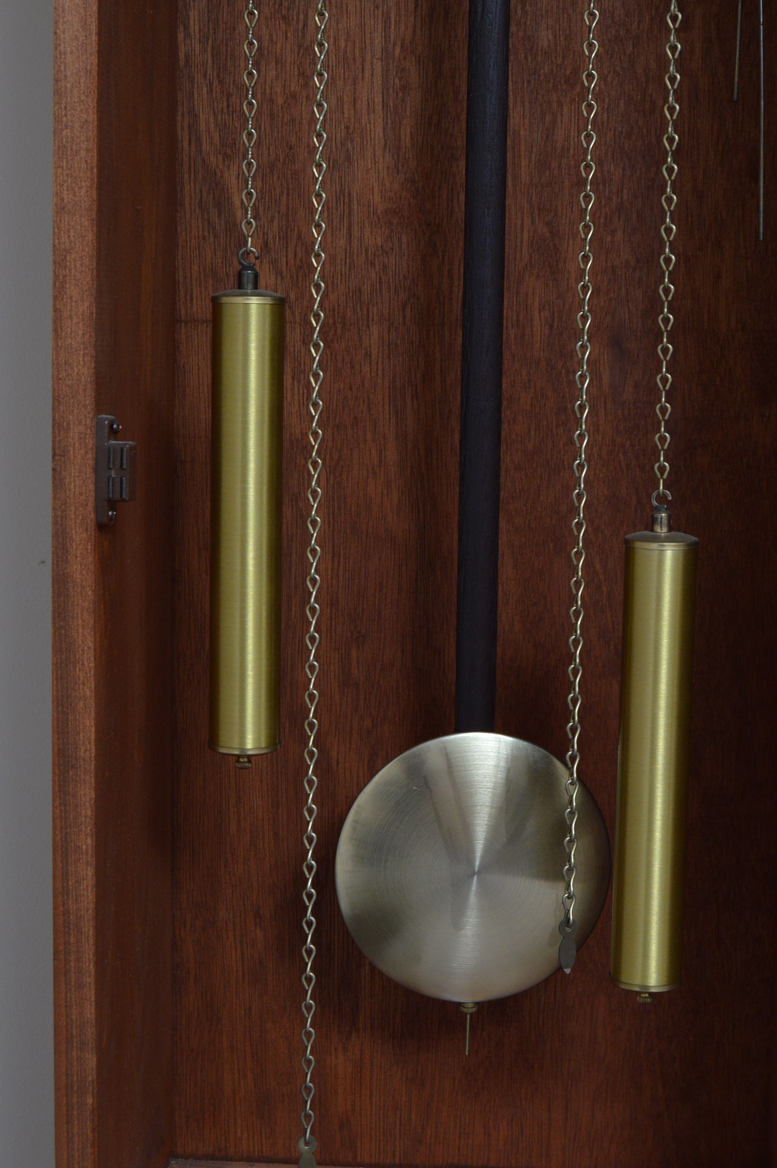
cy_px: 534
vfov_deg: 30.5
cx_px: 455
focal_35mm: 66
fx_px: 2141
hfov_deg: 20.6
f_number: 6.3
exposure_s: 1/80
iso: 400
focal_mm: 34
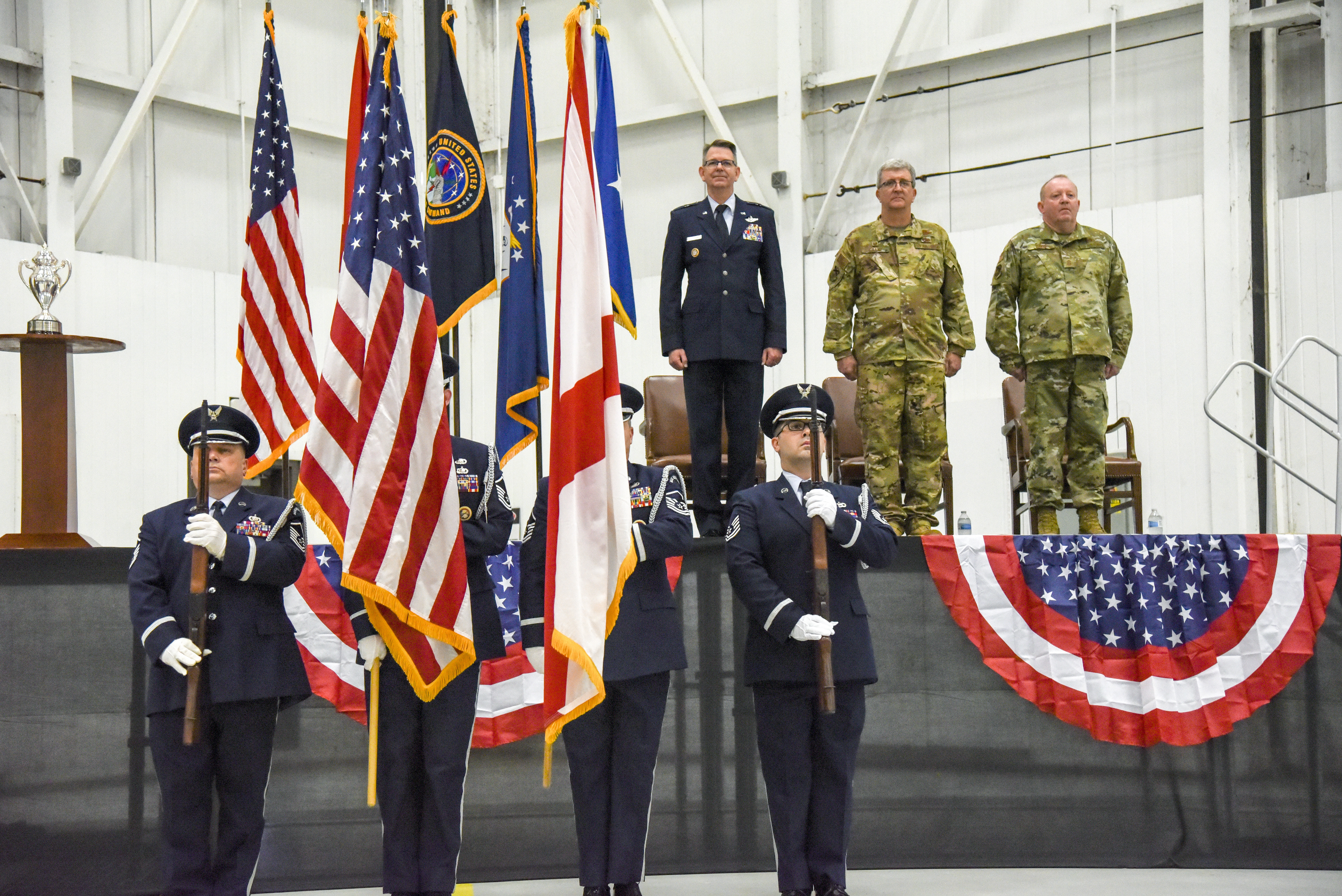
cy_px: 448
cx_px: 671
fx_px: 2163
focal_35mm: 58
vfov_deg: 23.4
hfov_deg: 34.5
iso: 2500
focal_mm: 58
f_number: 4.5
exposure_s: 1/250
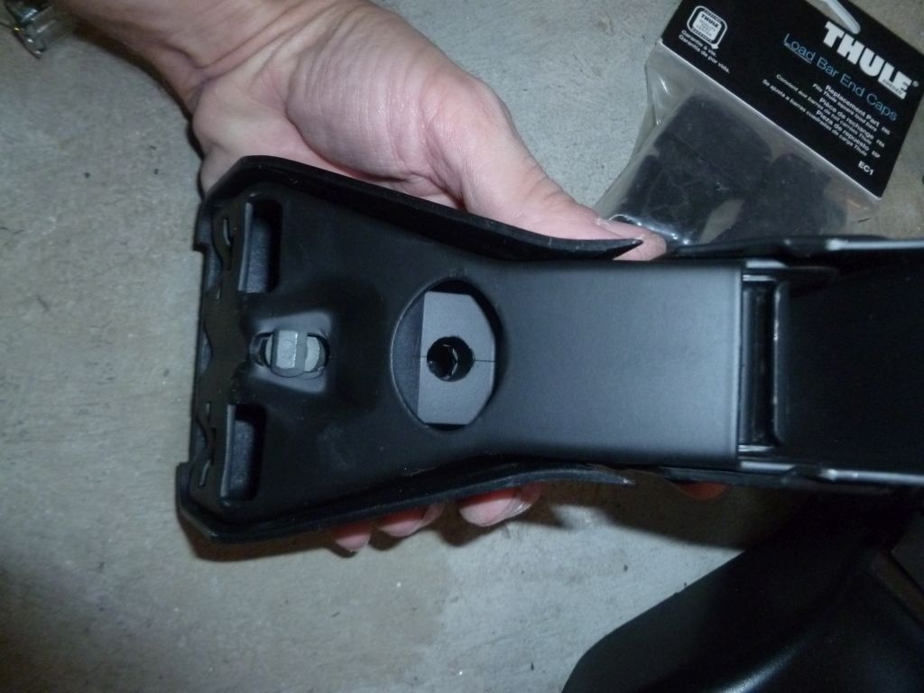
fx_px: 747
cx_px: 462
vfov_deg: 49.7
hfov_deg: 63.4
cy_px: 346
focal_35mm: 28
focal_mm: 5
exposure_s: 1/60
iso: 400
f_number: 3.3
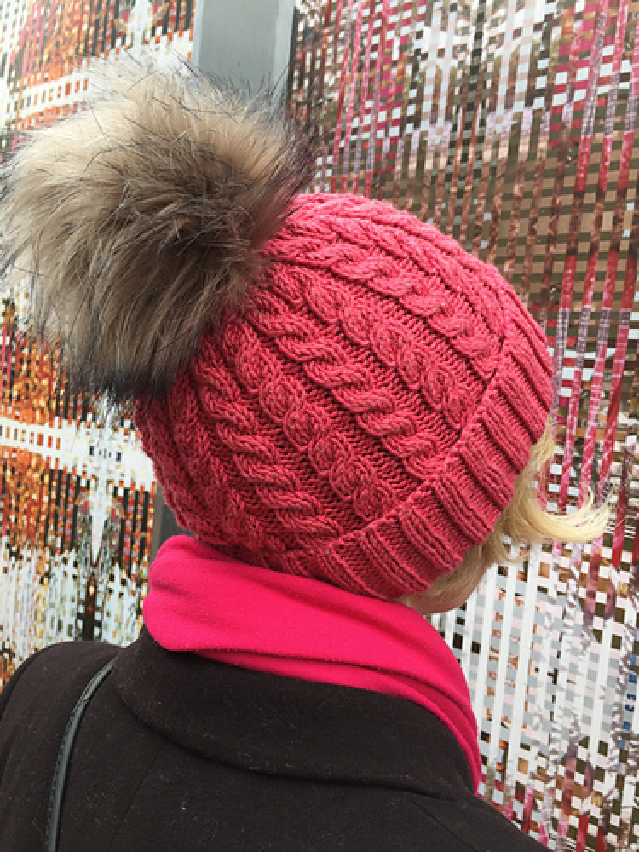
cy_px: 426
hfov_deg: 48.2
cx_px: 320
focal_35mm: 29
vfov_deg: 61.7
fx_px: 714
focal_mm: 4.15
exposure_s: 1/100
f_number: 2.2
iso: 32
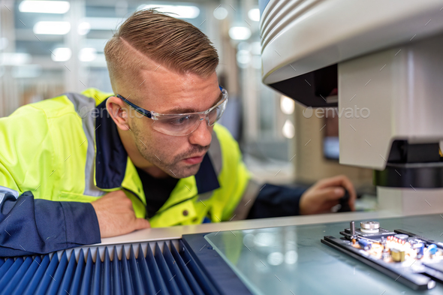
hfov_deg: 54.4
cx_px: 222
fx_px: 431
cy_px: 148
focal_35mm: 35
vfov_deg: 37.8
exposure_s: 1/400
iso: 1000
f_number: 1.4
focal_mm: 35
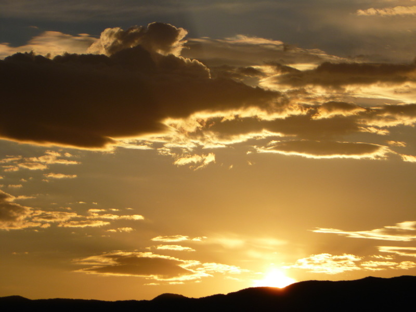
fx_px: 2692
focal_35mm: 224
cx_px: 208
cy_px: 156
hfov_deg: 8.8
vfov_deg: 6.6
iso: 80
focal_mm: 40
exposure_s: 1/160
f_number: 18
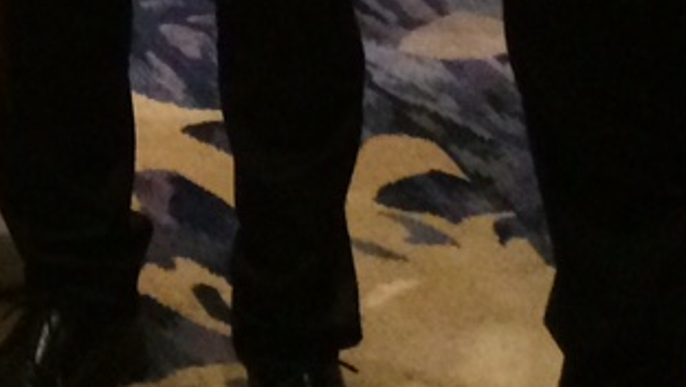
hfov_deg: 12.7
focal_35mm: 165
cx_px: -141
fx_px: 3003
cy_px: -776
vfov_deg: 6.7
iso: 320
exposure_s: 1/25
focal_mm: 4.15
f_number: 2.2
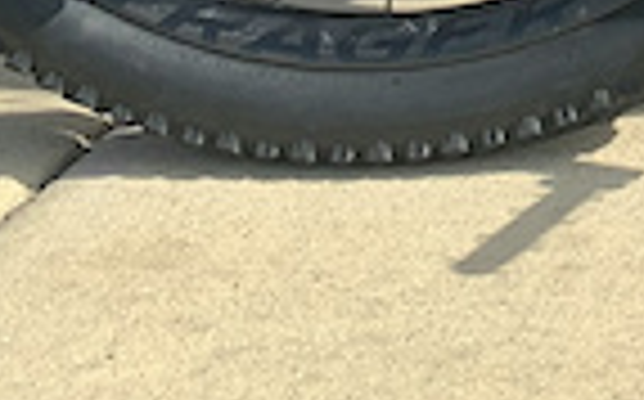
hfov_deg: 11.7
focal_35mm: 154
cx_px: 1423
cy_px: -818
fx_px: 2700
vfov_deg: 7.4
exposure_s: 1/954
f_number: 1.8
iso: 25
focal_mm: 4.25
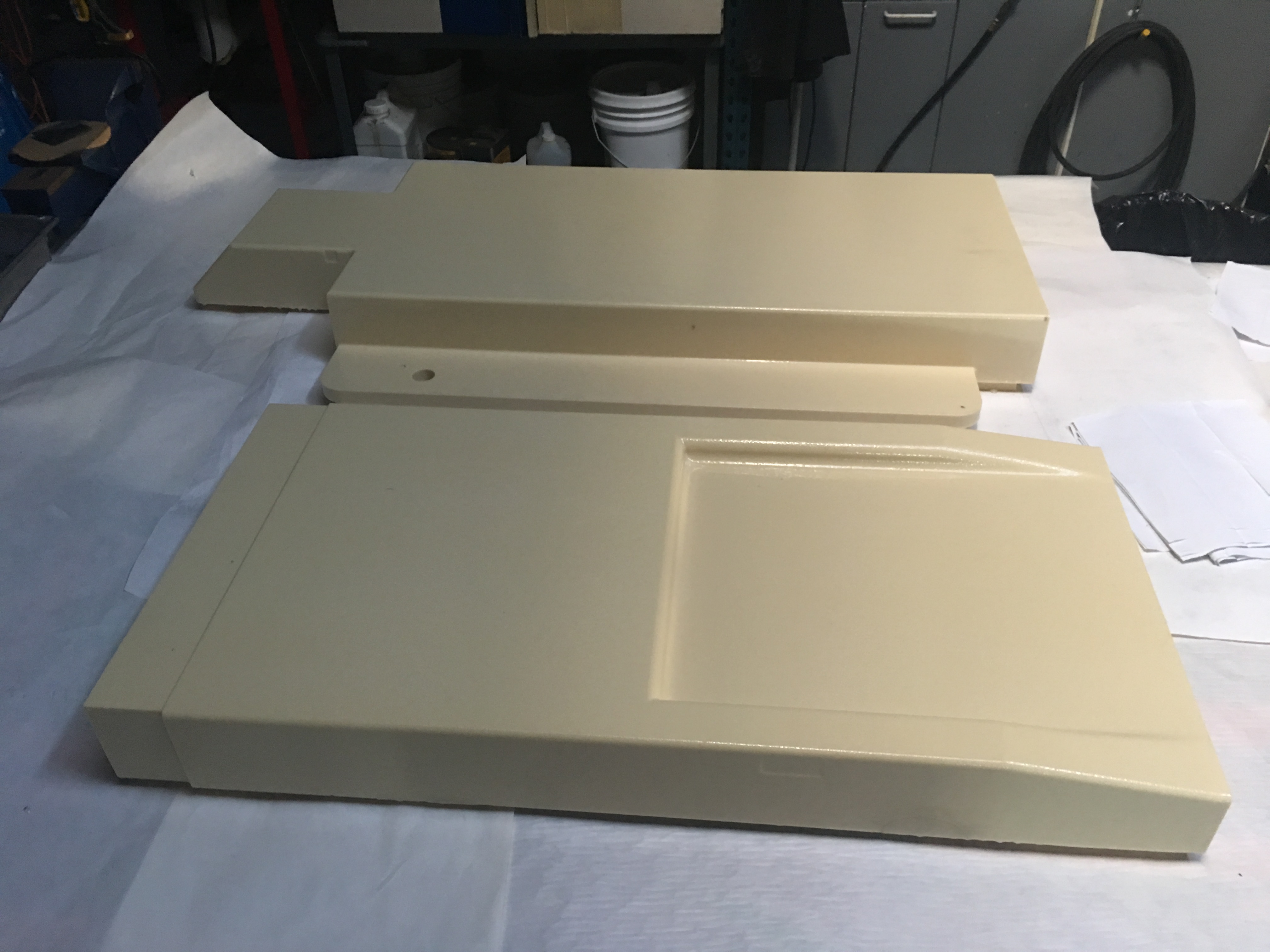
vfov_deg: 48.2
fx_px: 1064
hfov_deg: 61.7
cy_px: 476
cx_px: 635
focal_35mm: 29
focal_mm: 4.15
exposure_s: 1/10
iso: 80
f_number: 2.2
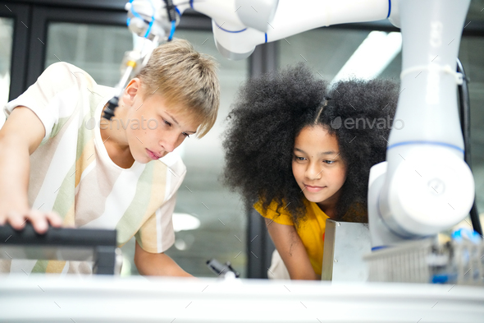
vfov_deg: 27.0
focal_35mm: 50
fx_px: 672
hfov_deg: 39.6
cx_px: 242
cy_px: 162
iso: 6400
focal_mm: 50
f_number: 1.4
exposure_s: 1/571
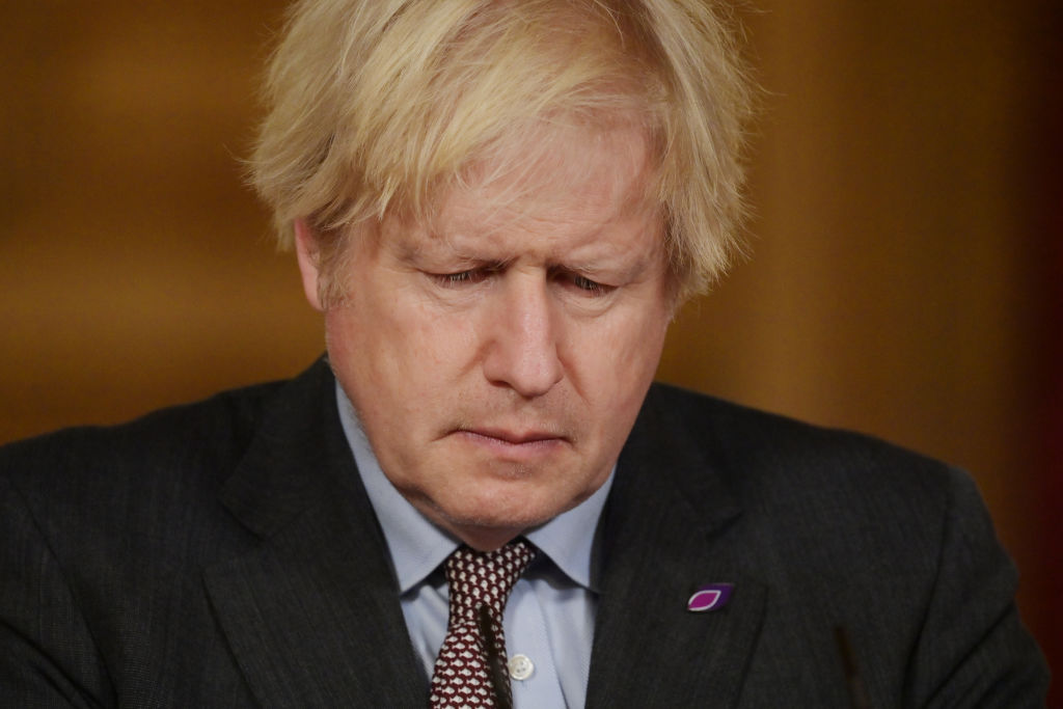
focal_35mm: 500
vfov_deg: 2.8
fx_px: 14765
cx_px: 532
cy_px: 354
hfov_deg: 4.1
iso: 5000
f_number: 5.6
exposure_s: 1/320
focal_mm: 500
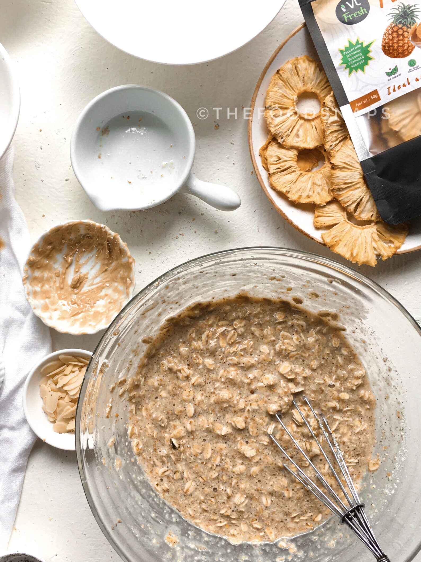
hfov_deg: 40.5
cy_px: 284
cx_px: 170
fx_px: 568
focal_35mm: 35
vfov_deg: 52.6
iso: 32
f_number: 2.2
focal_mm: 4.15
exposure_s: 1/100
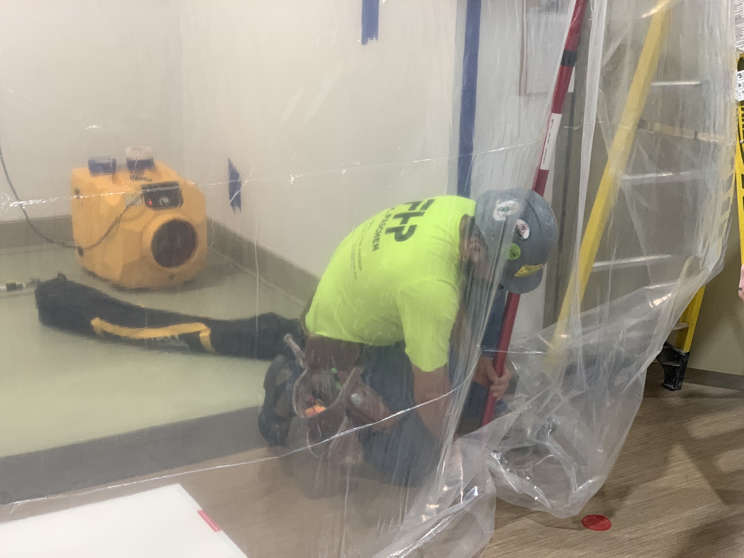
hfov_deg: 36.8
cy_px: 279
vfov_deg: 28.0
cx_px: 372
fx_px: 1118
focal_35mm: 52
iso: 125
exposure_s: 1/70
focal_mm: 6
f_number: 2.4
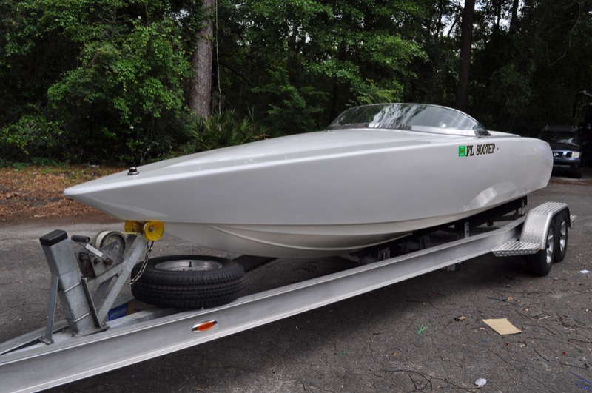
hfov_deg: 57.3
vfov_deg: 39.9
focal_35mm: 33
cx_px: 296
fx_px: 542
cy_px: 196
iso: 200
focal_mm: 22
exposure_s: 1/250
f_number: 8
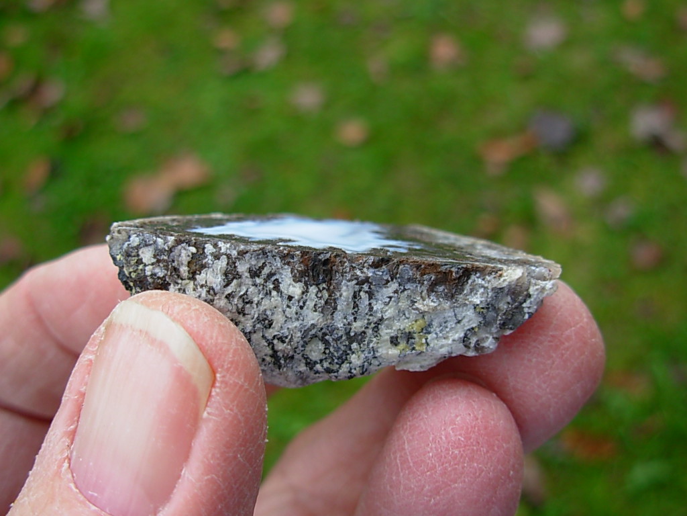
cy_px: 258
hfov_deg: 49.0
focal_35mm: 38
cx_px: 344
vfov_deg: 37.7
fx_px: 754
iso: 50
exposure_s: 1/45.3
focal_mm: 6.3
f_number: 2.9
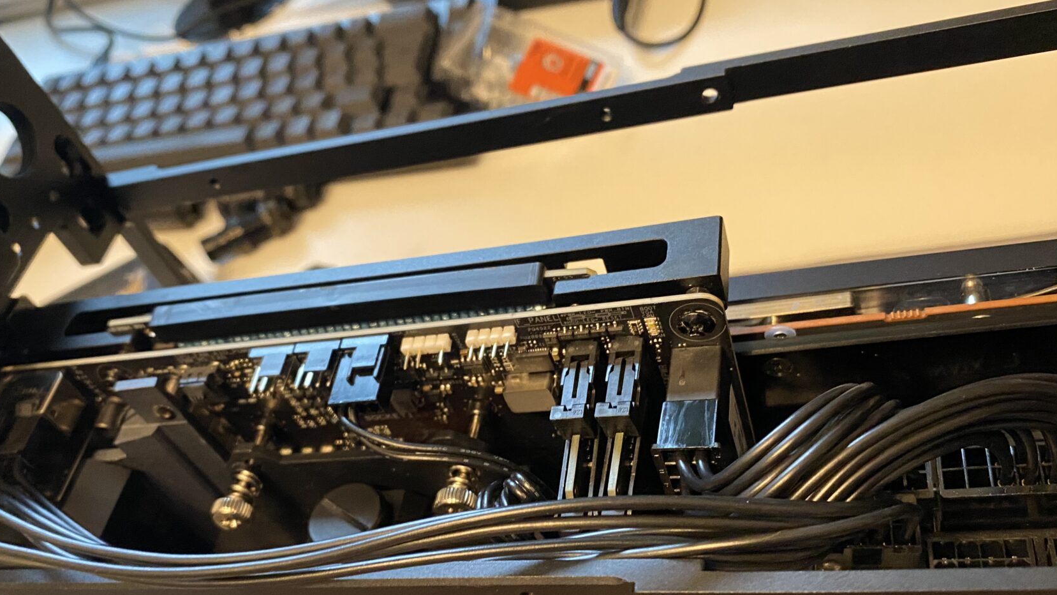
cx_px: 545
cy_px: 409
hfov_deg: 56.6
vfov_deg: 33.3
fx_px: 981
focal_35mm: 35
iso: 500
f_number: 1.8
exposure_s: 1/48
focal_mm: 4.25
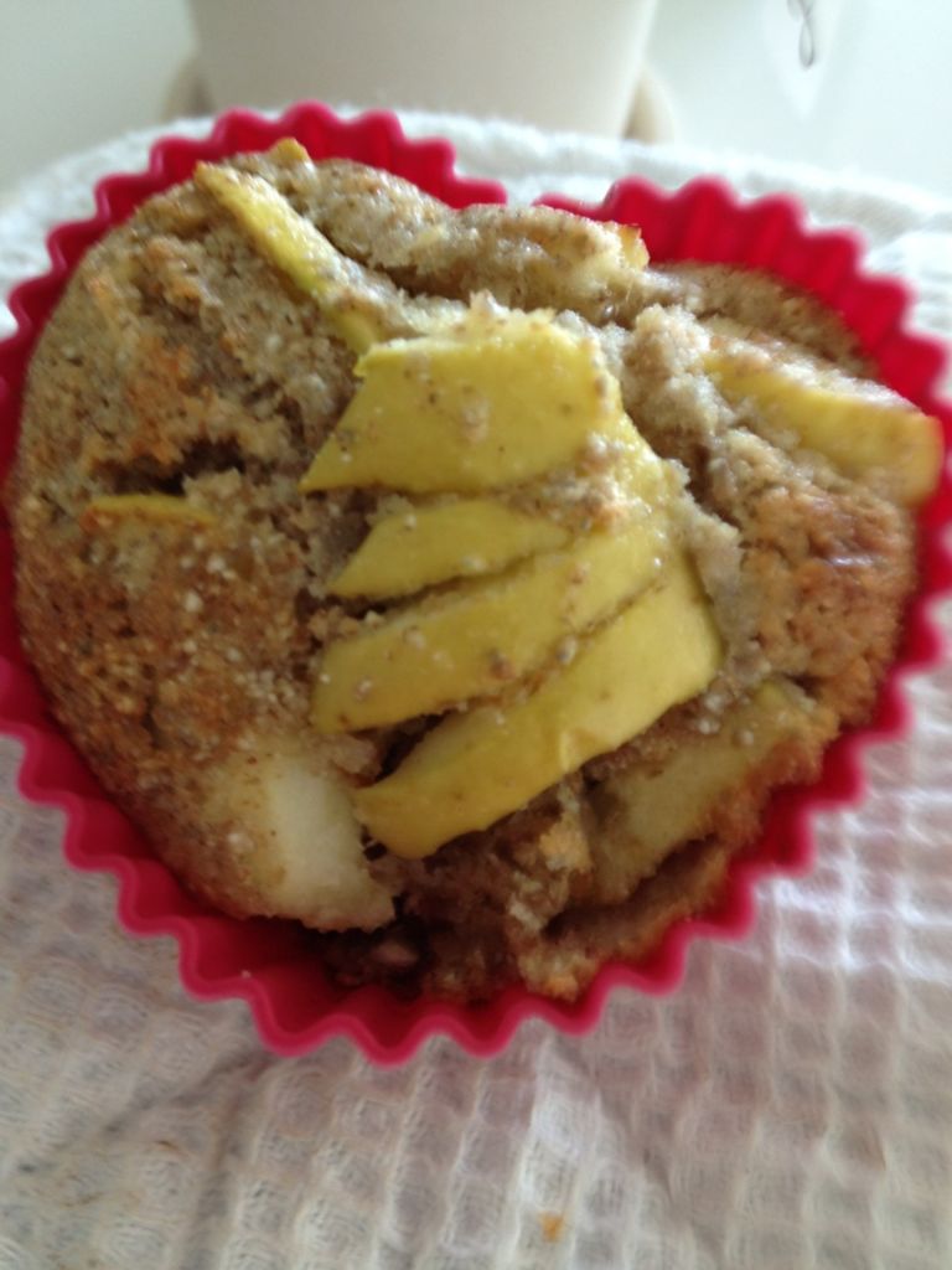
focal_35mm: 35
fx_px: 1283
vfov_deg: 52.6
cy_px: 635
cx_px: 476
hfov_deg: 40.7
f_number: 2.4
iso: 80
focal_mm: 4.28
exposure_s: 1/20
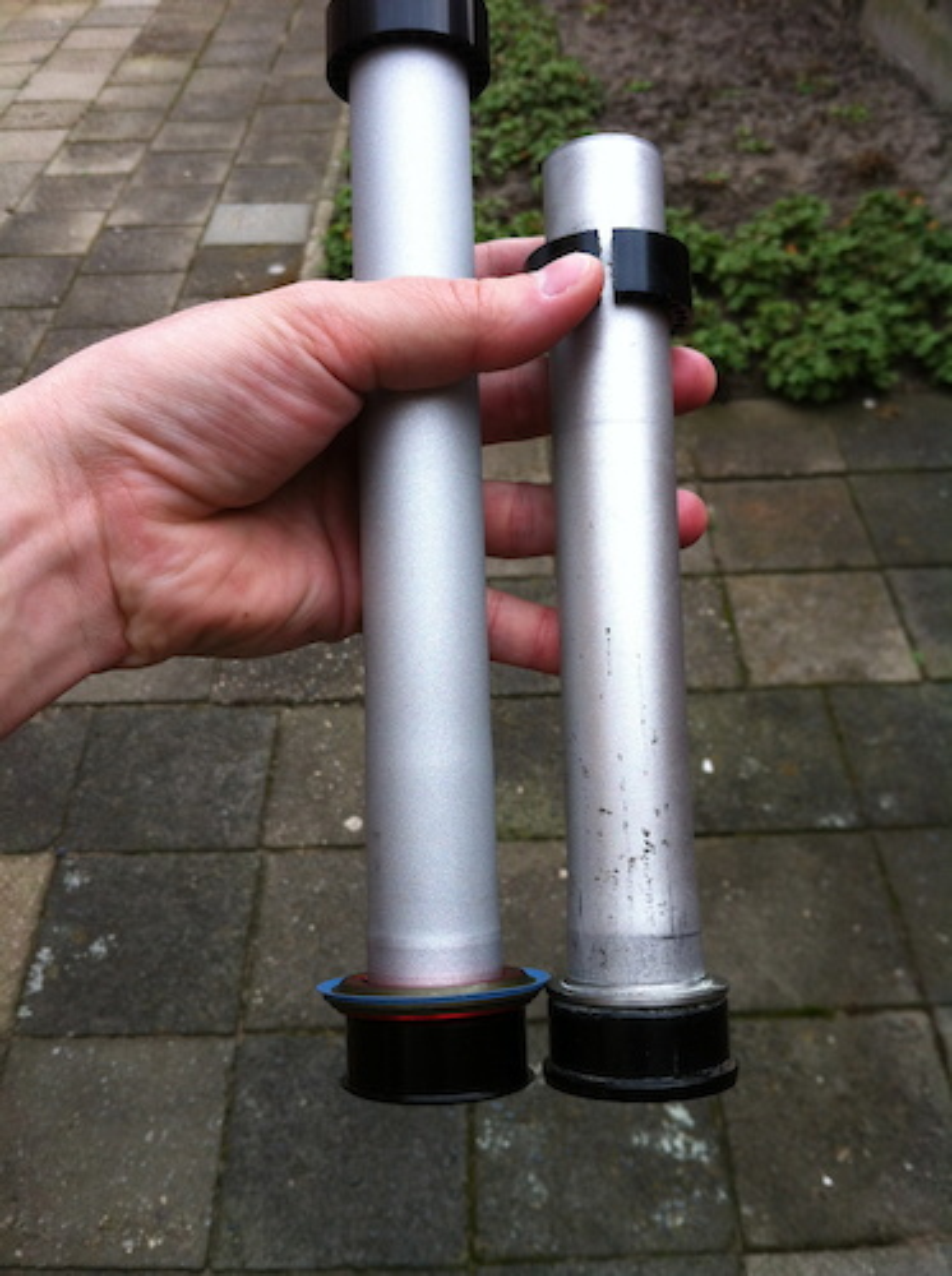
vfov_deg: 52.7
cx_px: 476
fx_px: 1288
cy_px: 638
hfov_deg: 40.6
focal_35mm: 35
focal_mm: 3.85
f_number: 2.8
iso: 80
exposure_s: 1/243
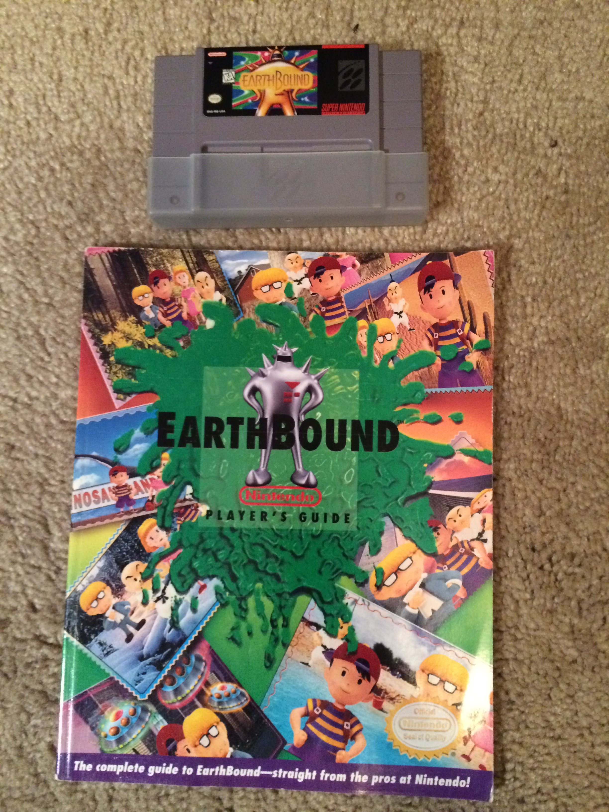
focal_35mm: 29
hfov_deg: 48.2
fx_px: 680
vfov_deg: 61.7
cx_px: 304
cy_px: 406
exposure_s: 1/15
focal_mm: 4.15
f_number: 2.2
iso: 400
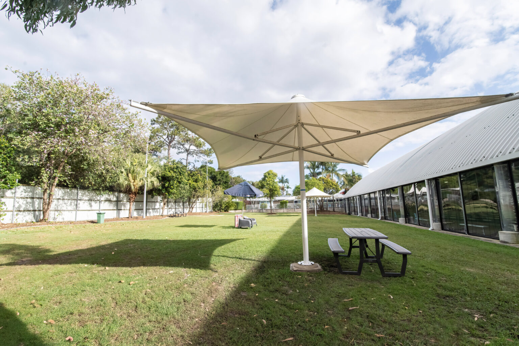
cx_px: 260
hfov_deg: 96.7
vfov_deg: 73.7
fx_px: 231
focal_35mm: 16
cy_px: 173
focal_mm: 16
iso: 1000
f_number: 8
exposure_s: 1/1000
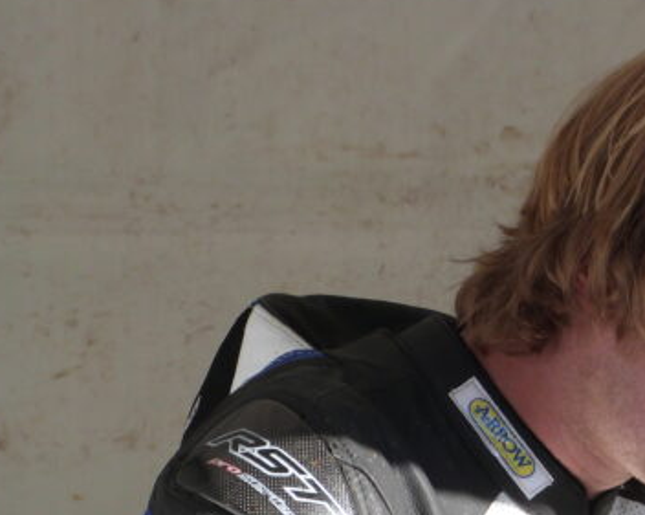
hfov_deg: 5.2
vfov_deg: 4.2
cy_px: 383
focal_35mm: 371
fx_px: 7076
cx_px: 680
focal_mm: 31.3
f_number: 4.5
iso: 100
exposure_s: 1/250
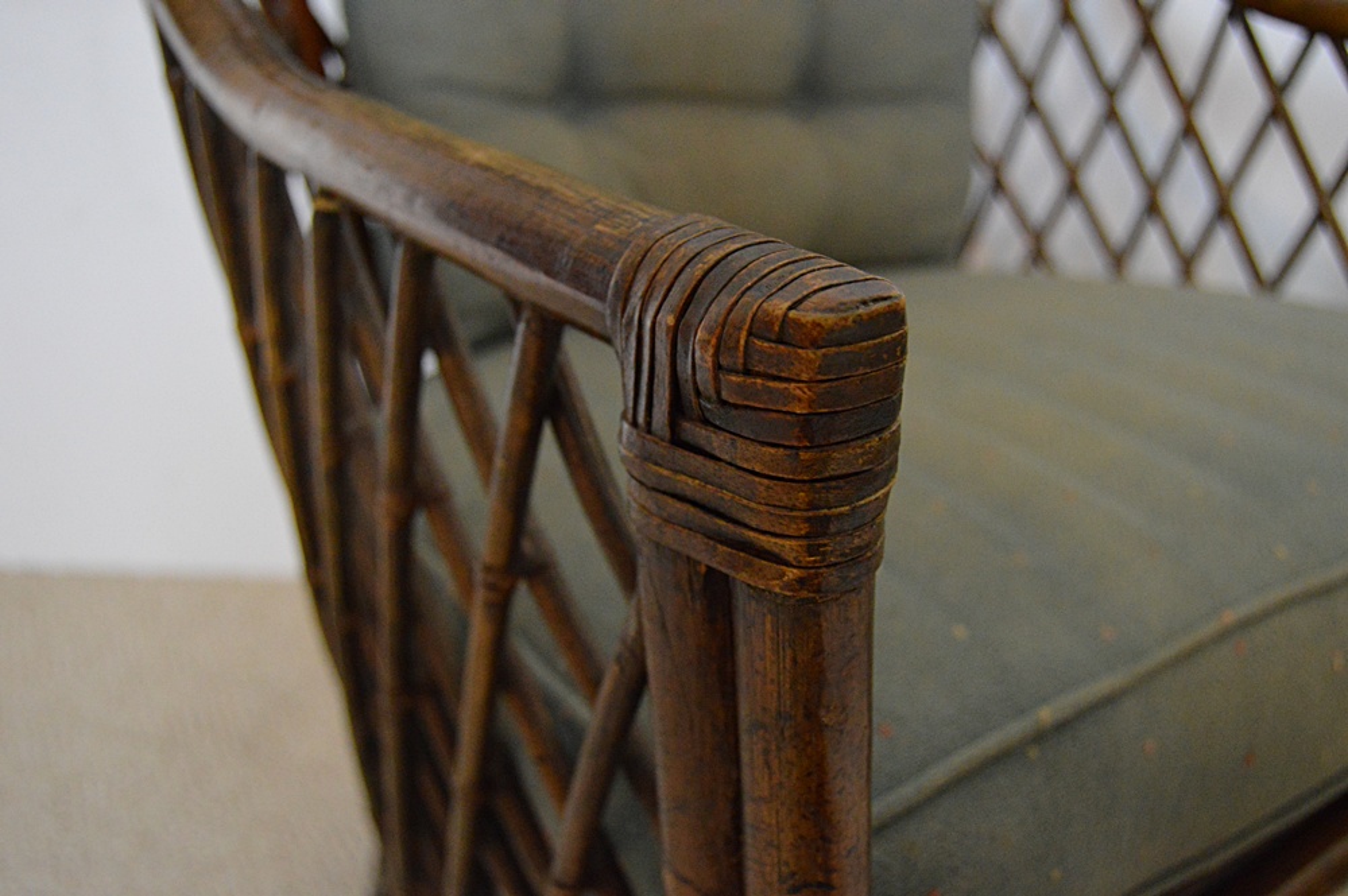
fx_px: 1291
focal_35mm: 34
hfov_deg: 55.1
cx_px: 674
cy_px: 448
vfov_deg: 38.3
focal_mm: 23
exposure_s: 1/50
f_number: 3.8
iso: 3200
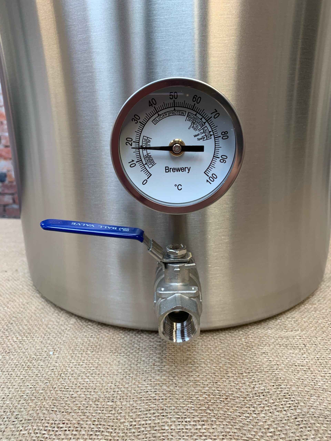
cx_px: 166
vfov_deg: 67.3
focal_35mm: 26
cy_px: 220
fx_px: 331
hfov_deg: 53.1
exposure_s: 1/50
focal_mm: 4.25
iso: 50
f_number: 1.8
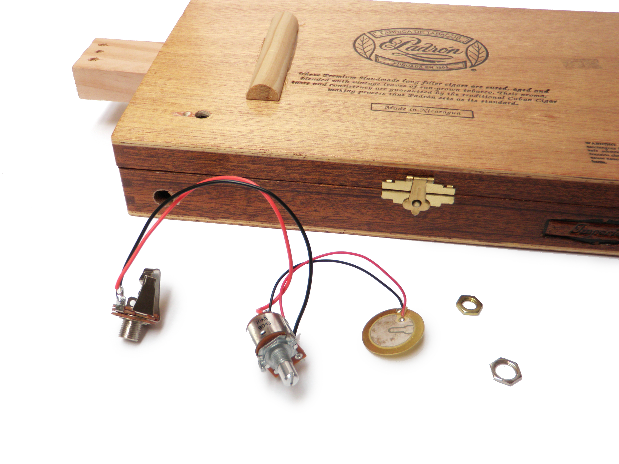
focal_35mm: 36
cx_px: 310
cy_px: 232
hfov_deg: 51.4
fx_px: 644
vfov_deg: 39.7
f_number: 4.1
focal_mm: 6.53
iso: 50
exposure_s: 1/50
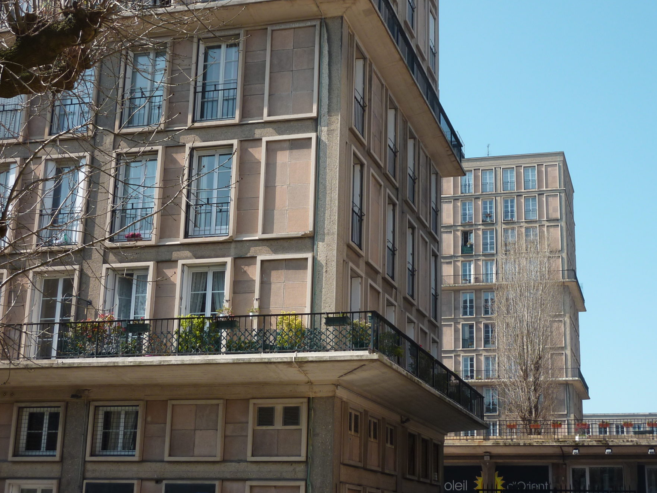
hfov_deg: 34.3
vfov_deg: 26.1
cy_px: 230
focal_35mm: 56
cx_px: 370
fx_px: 1063
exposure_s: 1/400
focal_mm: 7.9
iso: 80
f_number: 4
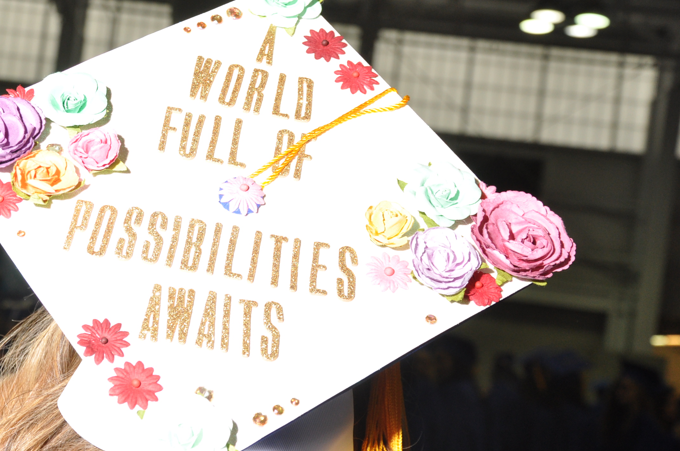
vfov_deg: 17.7
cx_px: 190
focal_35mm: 77
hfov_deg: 26.1
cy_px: 208
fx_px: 1453
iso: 500
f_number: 6.3
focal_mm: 34
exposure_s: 1/200
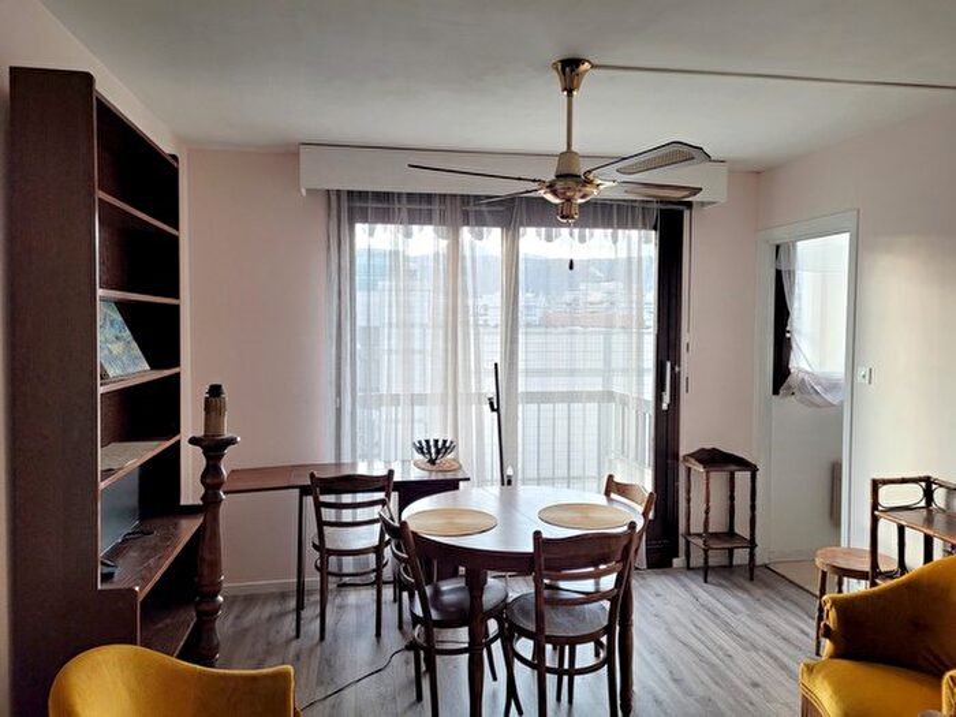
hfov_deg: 67.3
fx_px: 718
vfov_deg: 53.1
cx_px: 478
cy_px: 358
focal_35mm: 26
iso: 125
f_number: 1.8
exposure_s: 1/100
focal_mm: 5.4
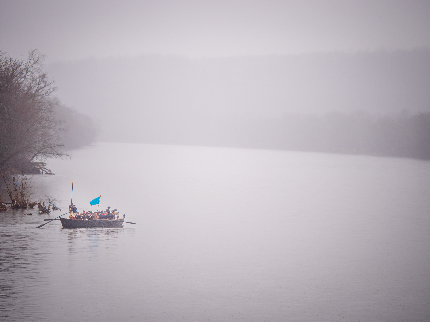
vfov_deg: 7.4
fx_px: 2484
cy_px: 161
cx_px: 215
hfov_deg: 9.9
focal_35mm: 200
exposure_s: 1/320
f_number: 2.8
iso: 200
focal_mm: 100
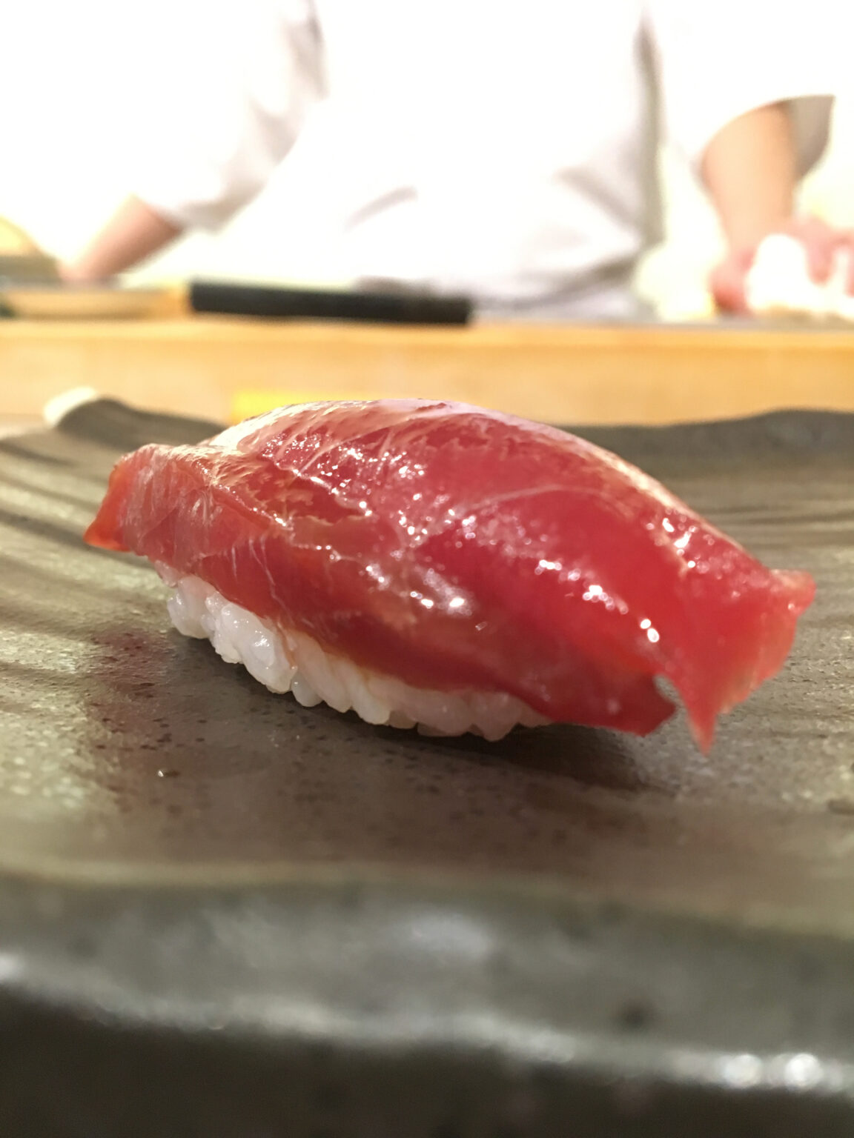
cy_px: 569
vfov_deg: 61.7
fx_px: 954
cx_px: 427
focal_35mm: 29
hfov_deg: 48.2
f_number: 2.2
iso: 400
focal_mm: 4.15
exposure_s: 1/15
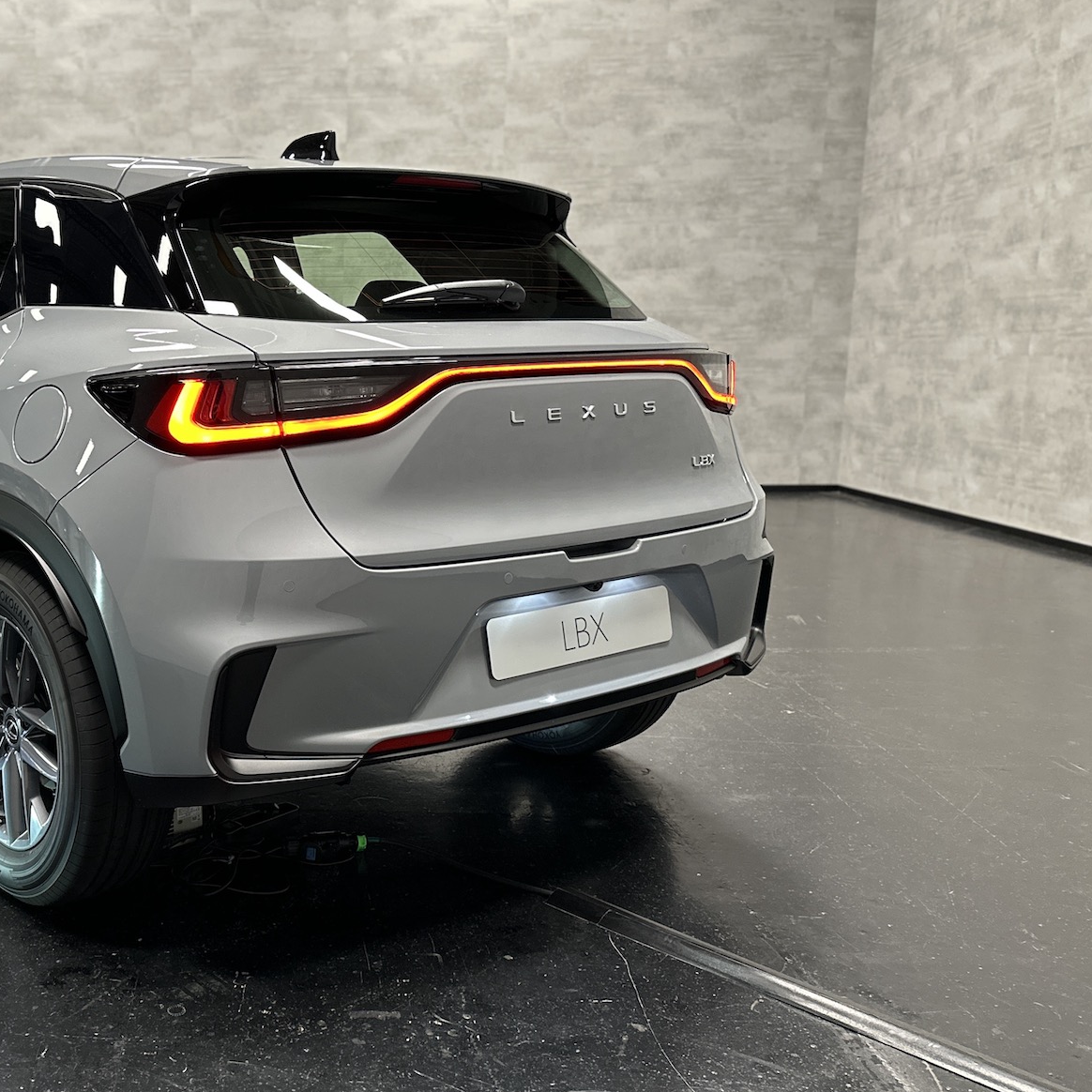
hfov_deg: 44.7
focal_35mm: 35
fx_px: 1249
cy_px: 581
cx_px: 203
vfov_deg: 47.2
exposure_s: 1/60
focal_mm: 6.86
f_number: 1.78
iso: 320
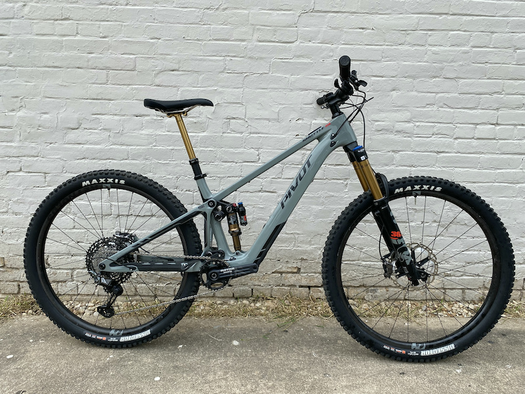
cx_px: 262
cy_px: 197
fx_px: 394
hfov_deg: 67.3
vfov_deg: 53.1
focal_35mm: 26
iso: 32
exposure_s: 1/981
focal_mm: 4.25
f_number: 1.8
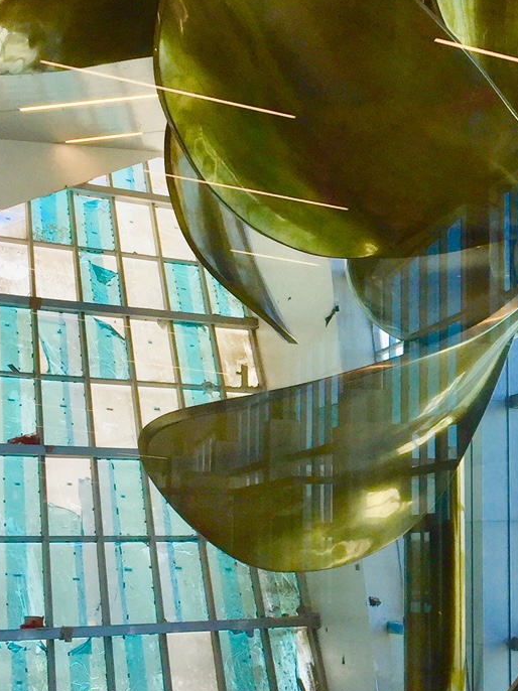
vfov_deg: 28.1
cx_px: 569
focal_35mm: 69
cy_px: 390
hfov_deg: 20.3
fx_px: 1378
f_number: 2.2
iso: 32
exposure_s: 1/618
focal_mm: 4.15
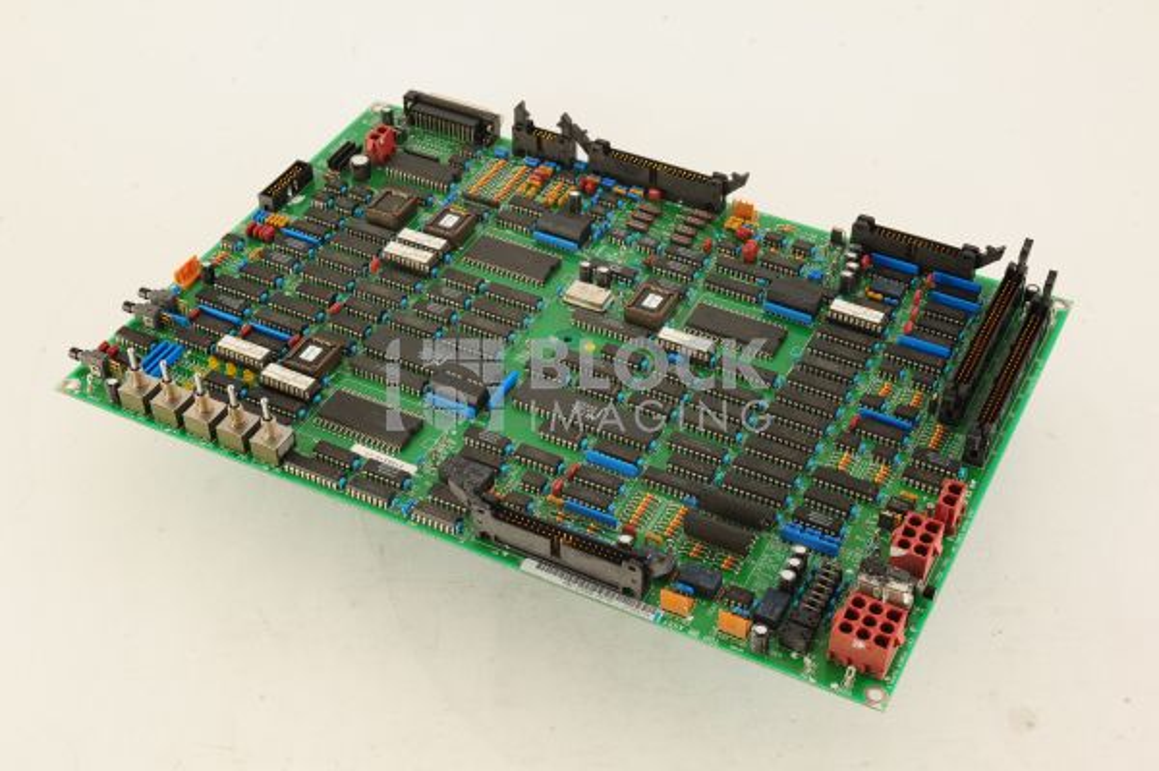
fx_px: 1608
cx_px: 580
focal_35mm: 50
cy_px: 386
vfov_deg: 26.9
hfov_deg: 39.6
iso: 1600
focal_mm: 50
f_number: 13
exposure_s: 1/160
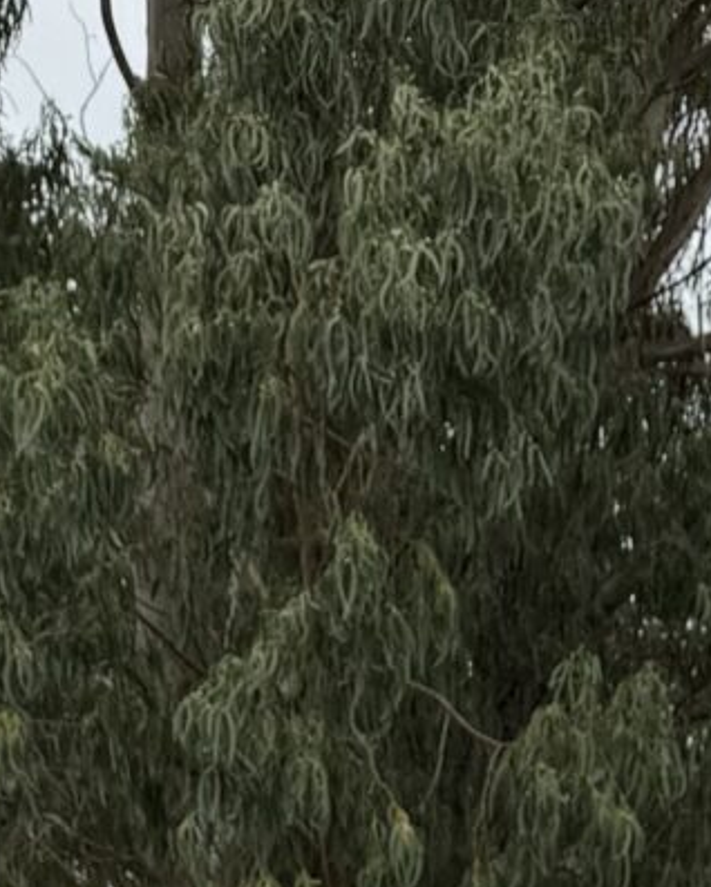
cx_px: 615
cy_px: 2453
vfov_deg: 10.2
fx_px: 3969
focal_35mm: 151
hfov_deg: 10.2
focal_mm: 6.86
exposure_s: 1/544
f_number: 1.78
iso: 80
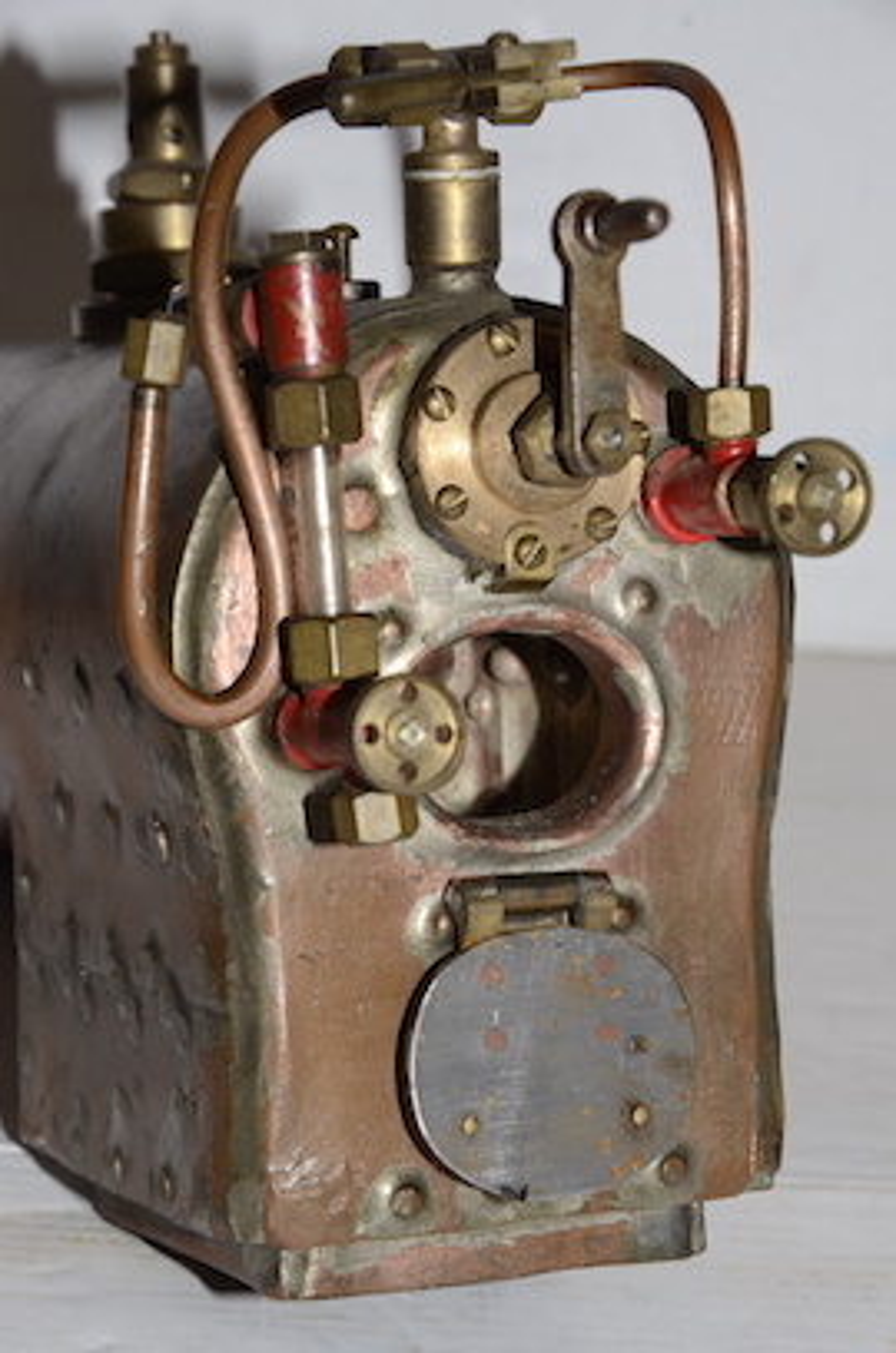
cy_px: 676
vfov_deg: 15.2
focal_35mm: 135
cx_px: 448
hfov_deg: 10.1
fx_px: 5065
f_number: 13
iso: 640
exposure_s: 1/60
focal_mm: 90
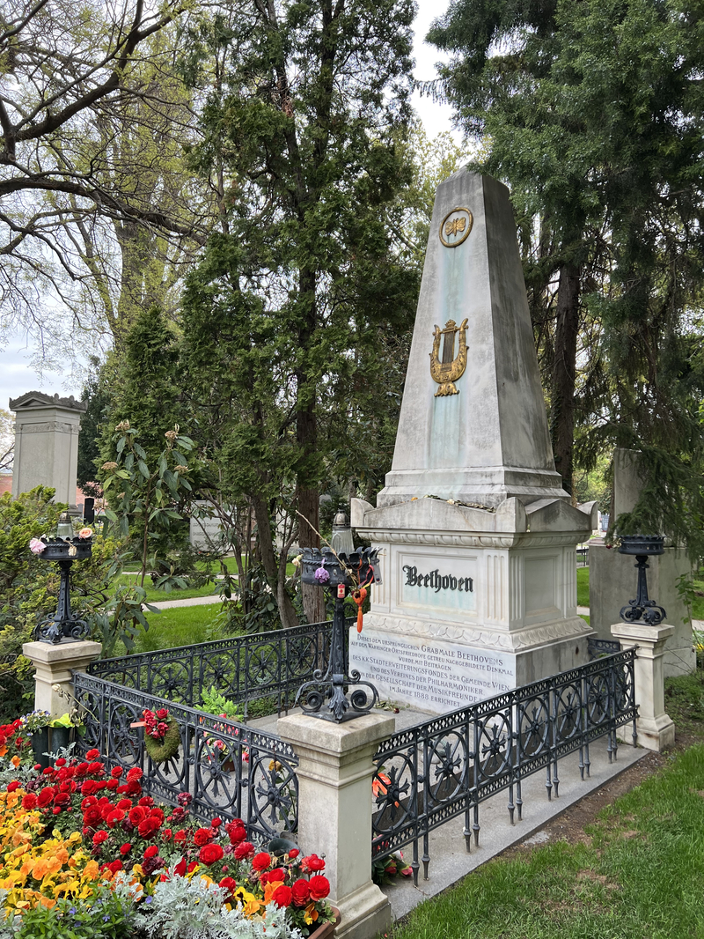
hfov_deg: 53.1
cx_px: 352
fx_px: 705
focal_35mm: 26
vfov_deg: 67.3
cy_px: 470
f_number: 1.5
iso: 50
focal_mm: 5.7
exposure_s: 1/268
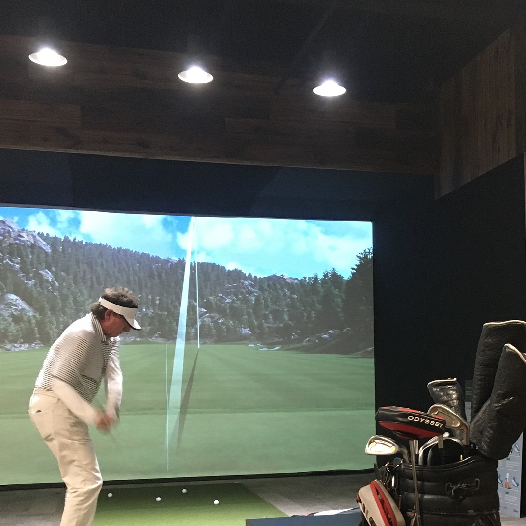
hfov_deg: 34.5
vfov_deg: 34.2
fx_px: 842
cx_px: 334
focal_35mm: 49
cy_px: 373
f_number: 2.2
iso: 200
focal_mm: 4.15
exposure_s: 1/30
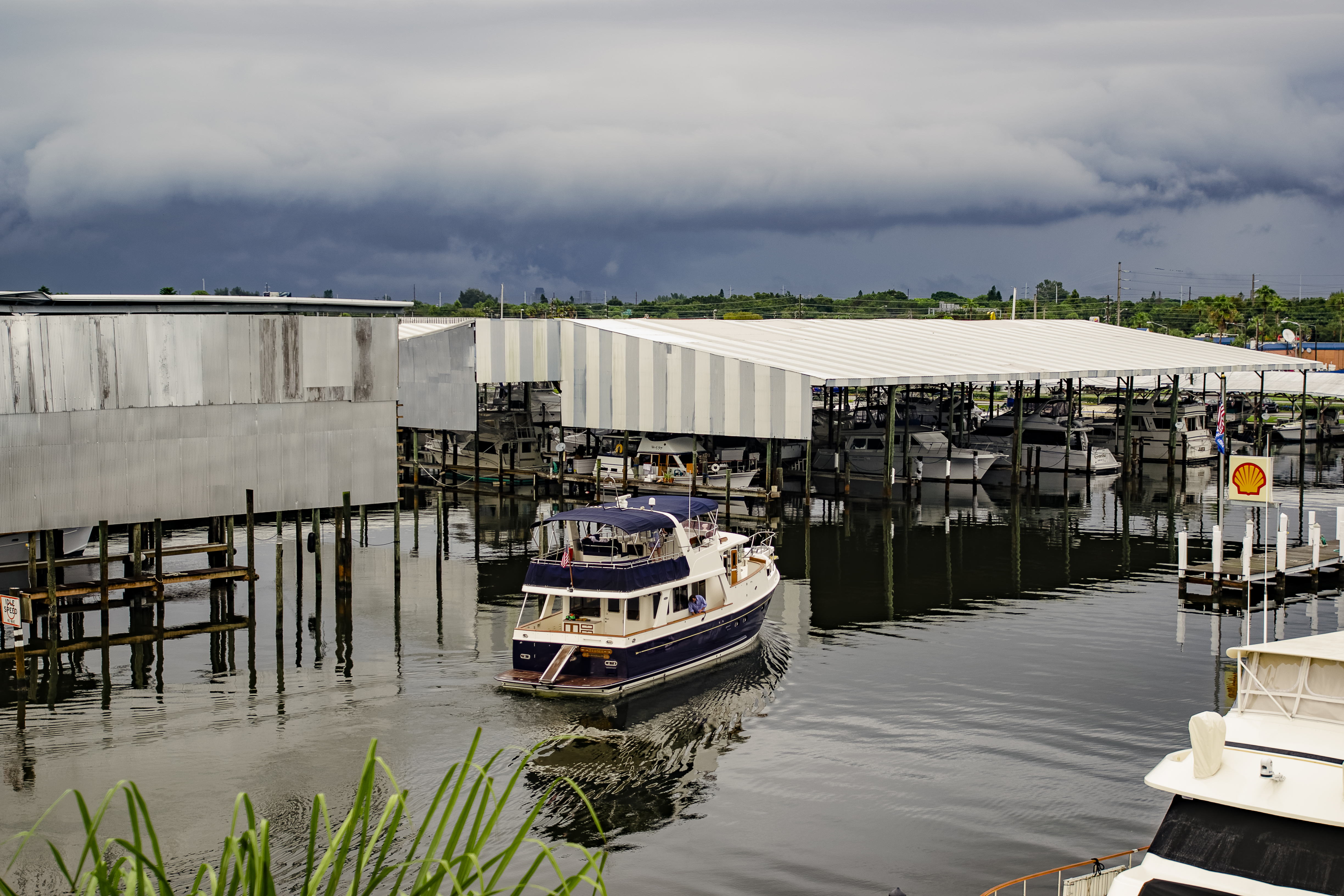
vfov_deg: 25.8
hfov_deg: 37.9
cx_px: 672
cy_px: 448
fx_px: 1960
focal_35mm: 52
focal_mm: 35
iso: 100
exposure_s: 1/800
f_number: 4.5
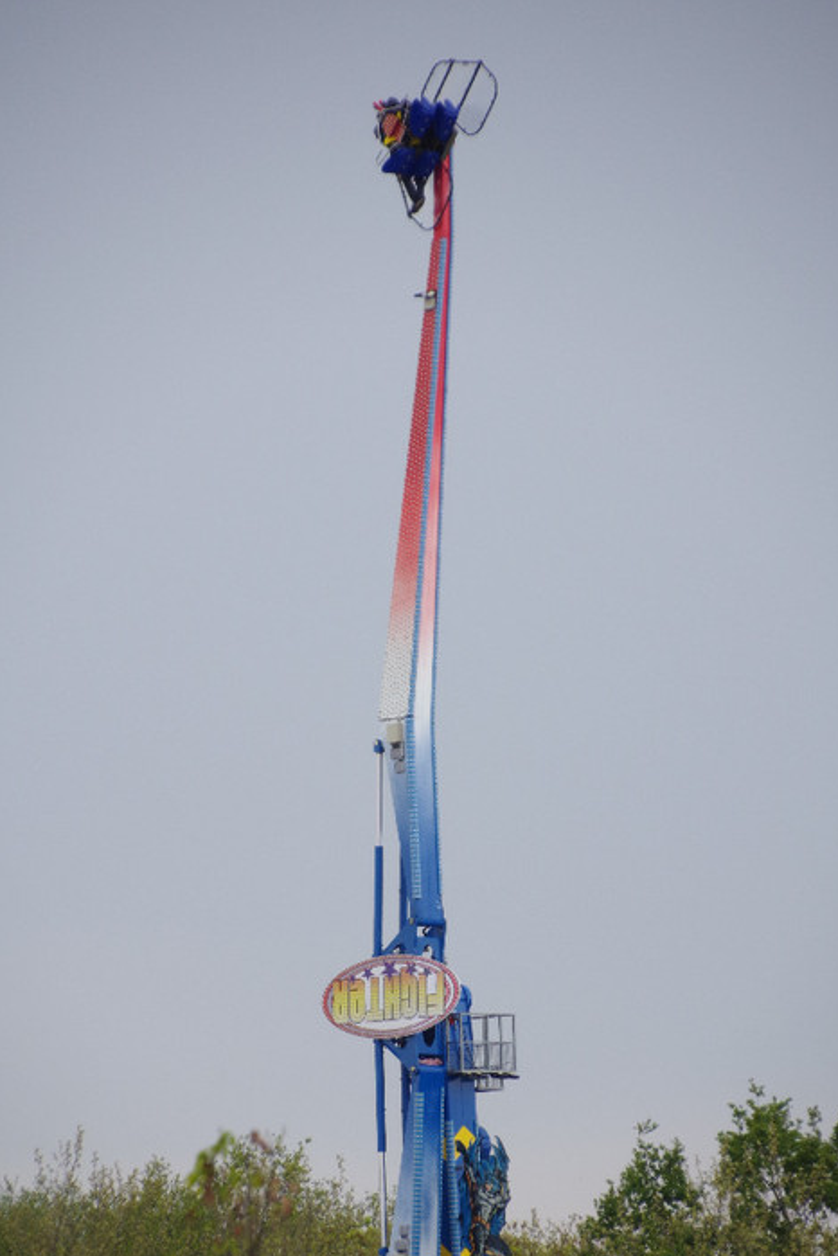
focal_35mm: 361
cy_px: 687
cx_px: 406
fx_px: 12591
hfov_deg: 3.8
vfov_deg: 5.7
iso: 400
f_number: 8
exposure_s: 1/500
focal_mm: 210
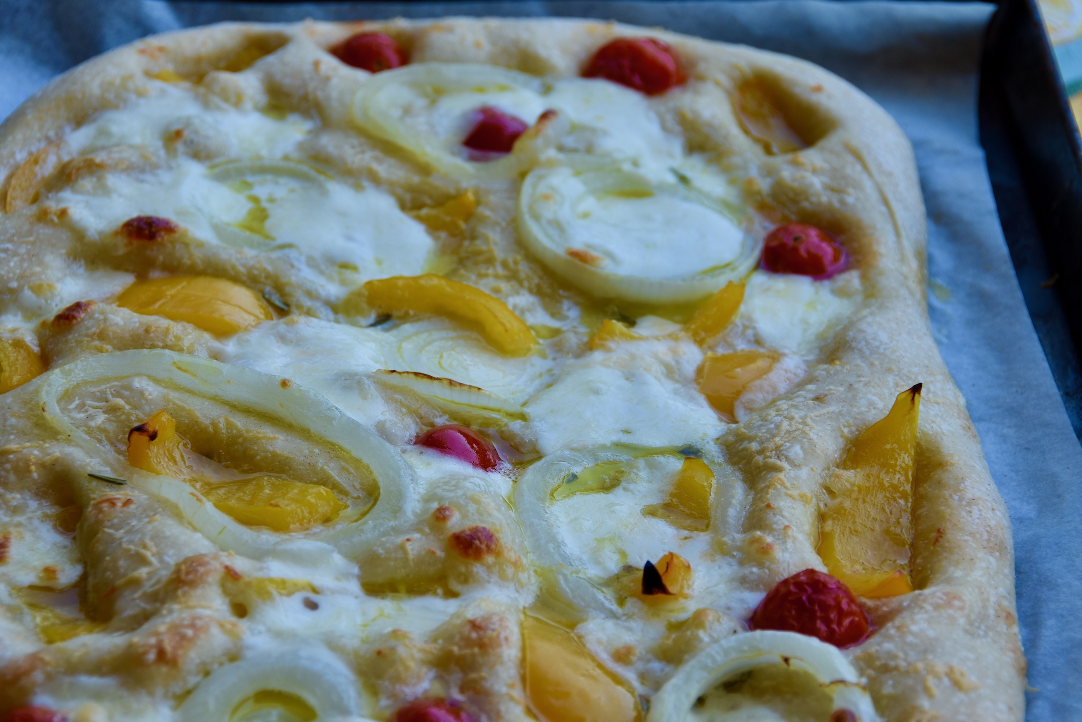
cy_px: 361
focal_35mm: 123
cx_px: 541
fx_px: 3697
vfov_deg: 11.1
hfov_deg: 16.7
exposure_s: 1/160
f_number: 6.3
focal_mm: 82
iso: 100
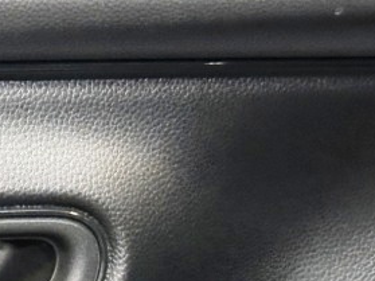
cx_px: -142
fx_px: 1906
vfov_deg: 8.1
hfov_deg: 10.9
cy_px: 515
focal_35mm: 176
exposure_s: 1/30
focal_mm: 6.86
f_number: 1.78
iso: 640
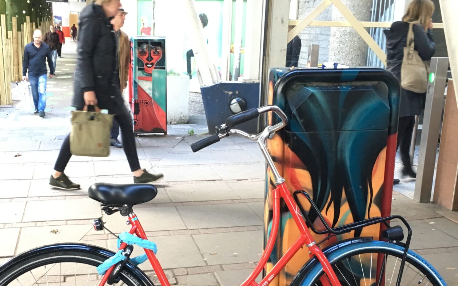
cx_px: 204
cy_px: 189
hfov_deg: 40.2
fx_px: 624
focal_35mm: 50
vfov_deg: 25.7
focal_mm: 4.15
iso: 160
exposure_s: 1/33
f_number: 2.2
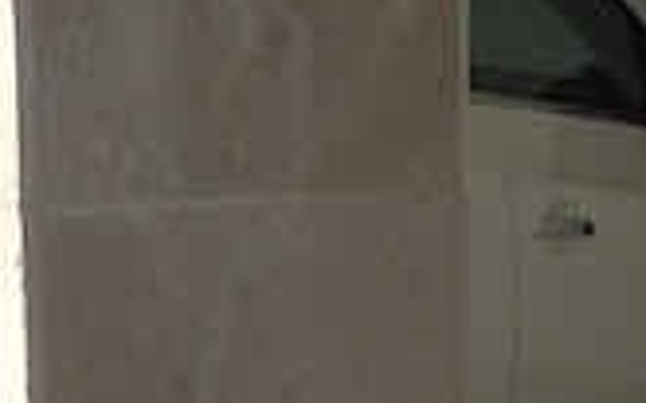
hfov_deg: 11.5
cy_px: 1064
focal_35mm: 170
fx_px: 2992
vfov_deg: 7.1
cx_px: 1128
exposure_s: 1/1022
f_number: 2.4
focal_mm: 4.12
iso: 50
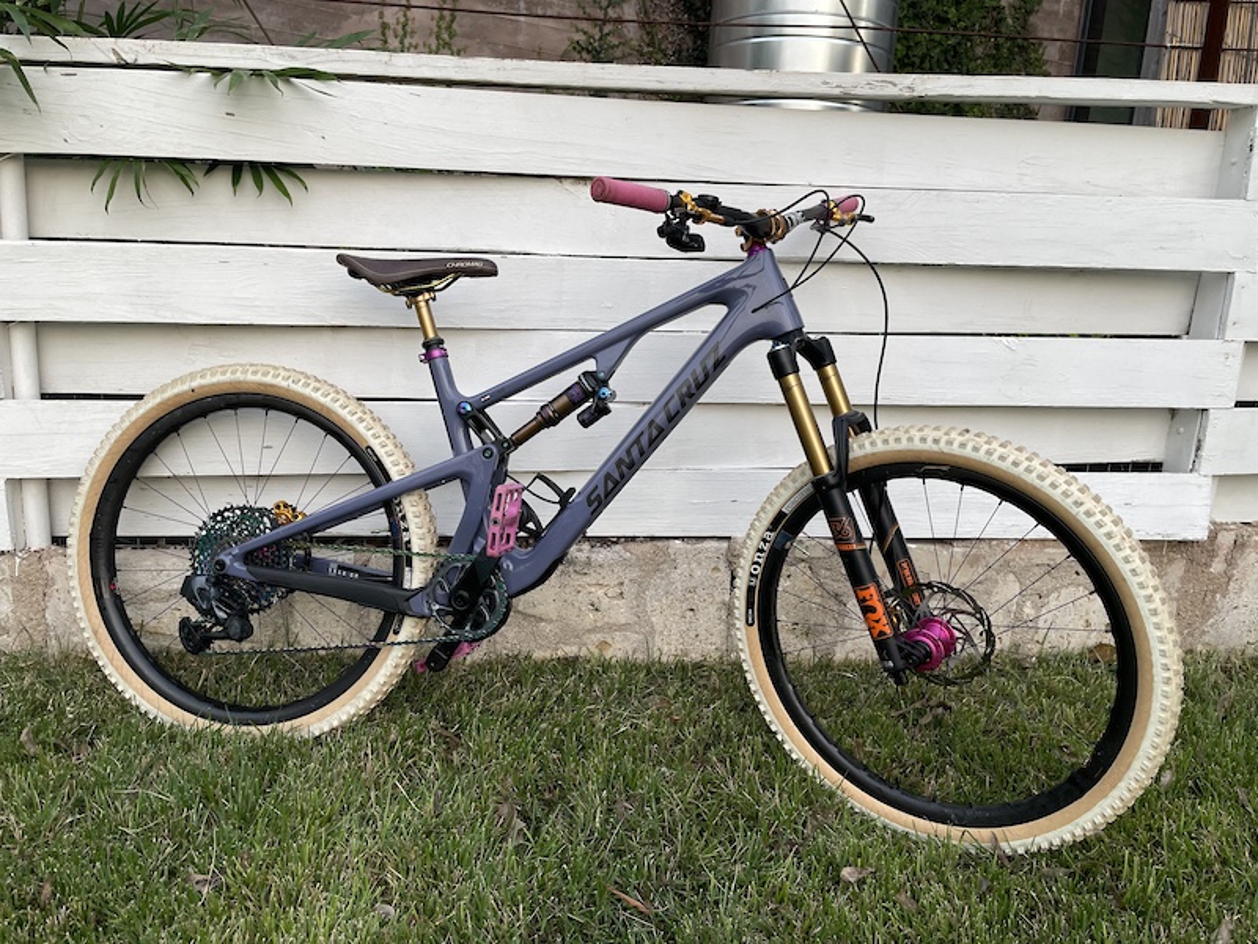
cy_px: 472
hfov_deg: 67.3
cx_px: 629
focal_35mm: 26
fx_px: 945
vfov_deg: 53.1
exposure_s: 1/121
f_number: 1.6
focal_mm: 4.2
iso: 80
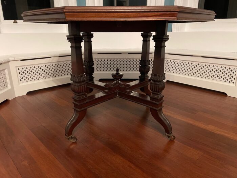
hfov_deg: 67.3
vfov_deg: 53.1
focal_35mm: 26
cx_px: 118
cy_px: 89
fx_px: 178
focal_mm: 4.2
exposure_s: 1/30
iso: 640
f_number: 1.6
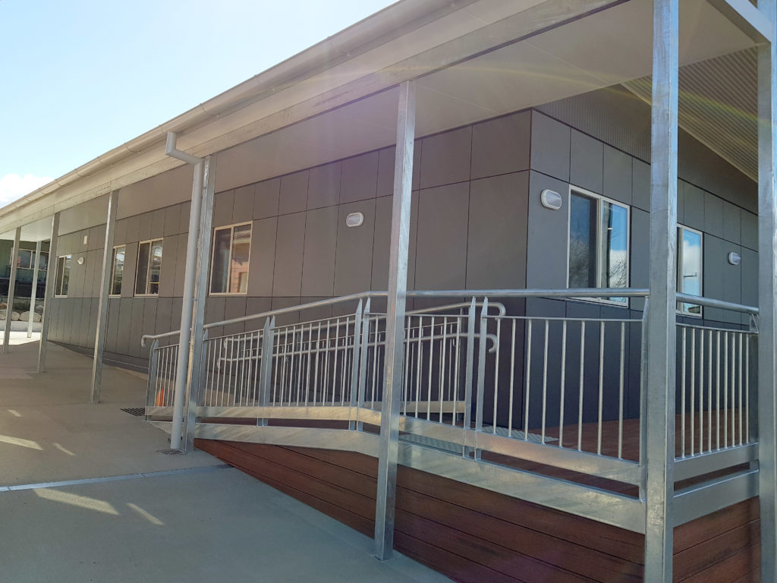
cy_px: 292
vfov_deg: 53.1
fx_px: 584
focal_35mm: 26
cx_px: 388
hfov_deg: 67.3
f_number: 1.7
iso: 40
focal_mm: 4.2
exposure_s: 1/1456
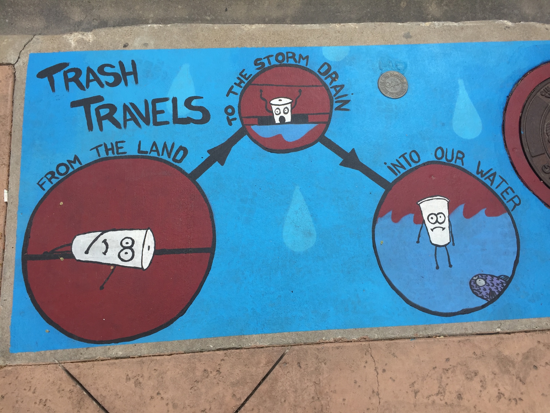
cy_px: 206
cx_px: 275
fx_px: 461
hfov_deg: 61.7
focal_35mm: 29
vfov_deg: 48.2
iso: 32
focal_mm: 4.15
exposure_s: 1/842
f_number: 2.2
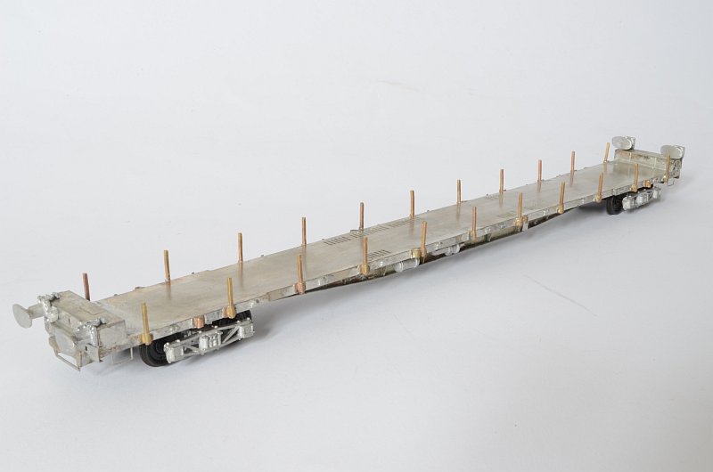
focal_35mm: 48
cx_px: 356
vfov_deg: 28.0
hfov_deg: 41.2
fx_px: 949
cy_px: 236
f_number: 32
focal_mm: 32
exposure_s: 10
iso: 100
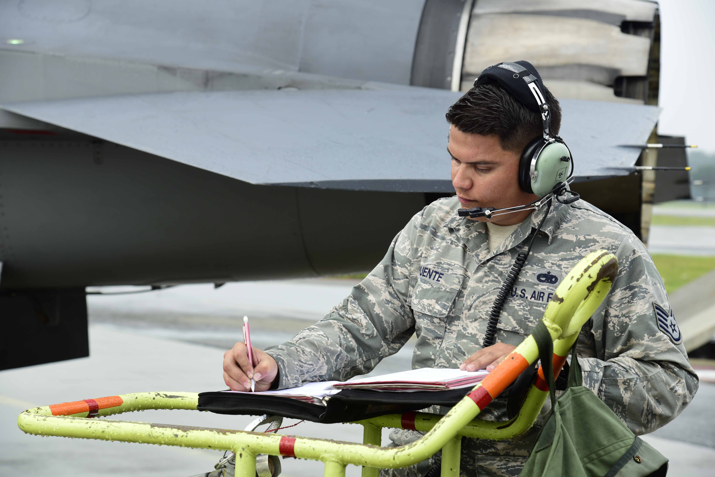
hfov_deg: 23.6
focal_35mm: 86
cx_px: 358
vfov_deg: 15.9
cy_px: 238
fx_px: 1709
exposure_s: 1/125
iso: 400
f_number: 6.3
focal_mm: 86
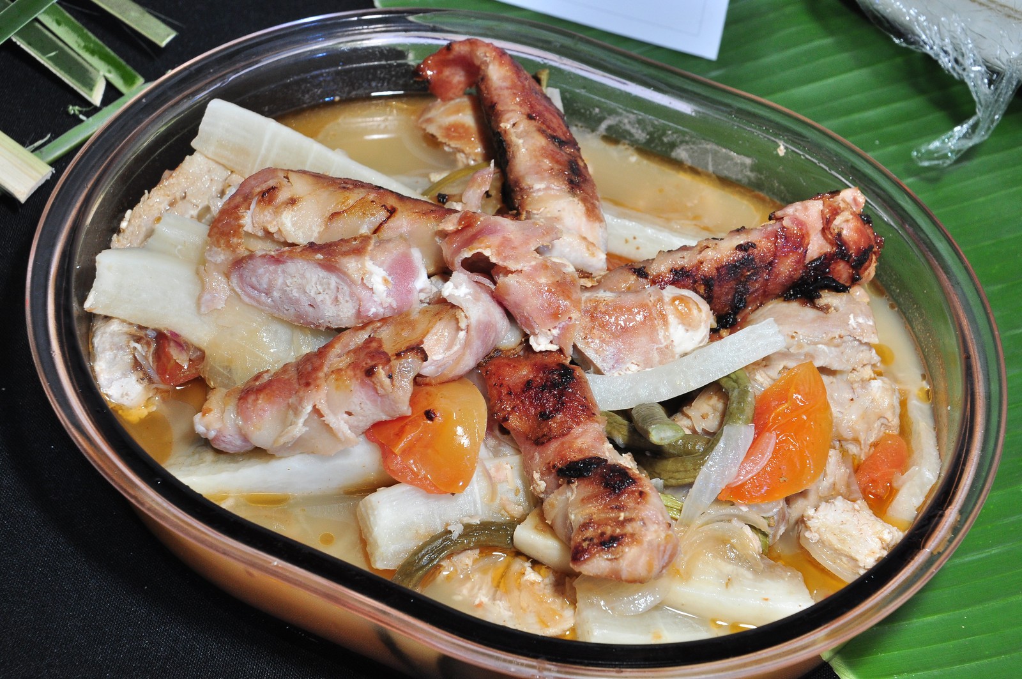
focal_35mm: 87
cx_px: 511
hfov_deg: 23.4
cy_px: 340
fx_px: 2467
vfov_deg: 15.7
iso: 500
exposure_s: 1/80
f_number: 11
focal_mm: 58
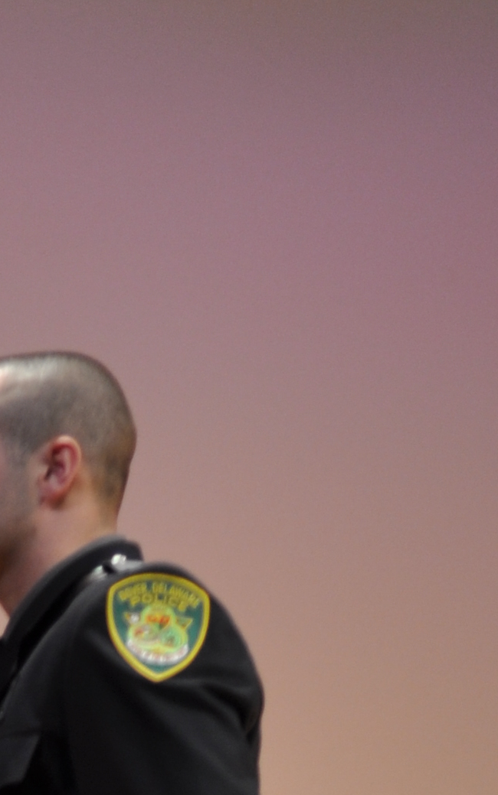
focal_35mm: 189
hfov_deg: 6.8
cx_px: -414
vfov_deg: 10.6
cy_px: 1290
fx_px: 4101
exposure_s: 1/40
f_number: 2.8
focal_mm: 30
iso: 200
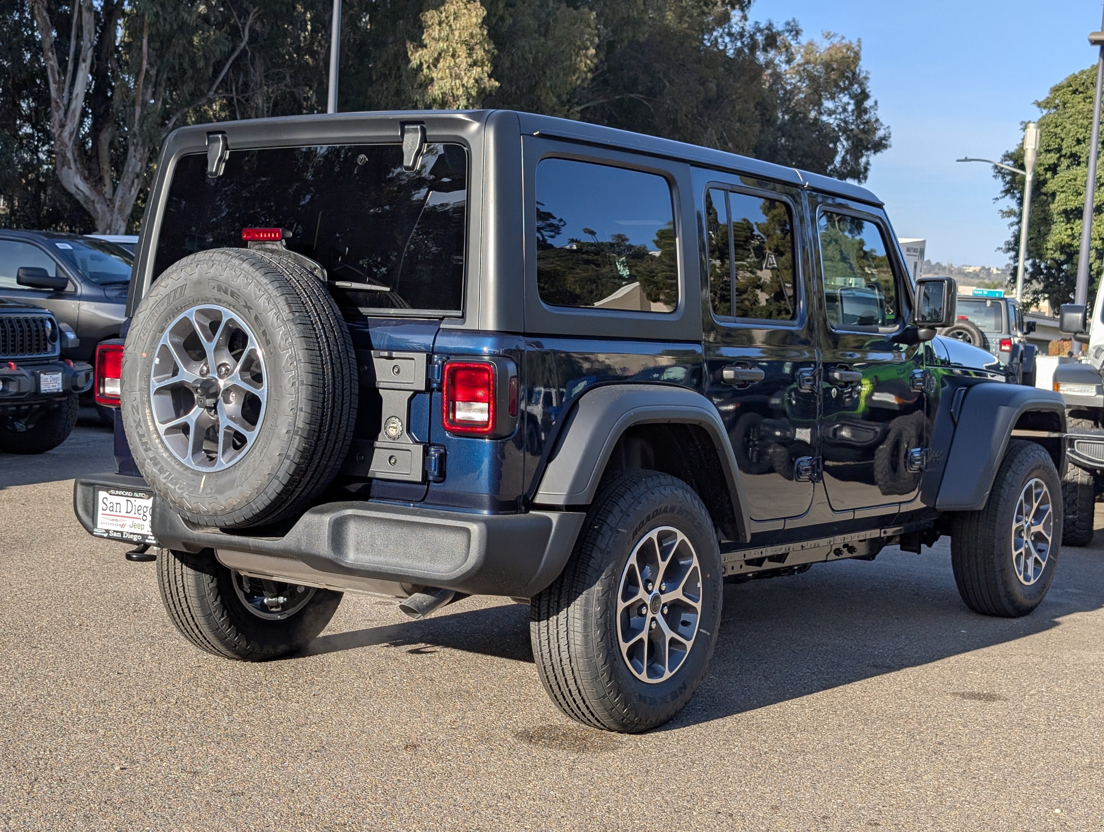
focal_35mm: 49
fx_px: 1565
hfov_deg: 38.9
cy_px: 416
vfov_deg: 29.7
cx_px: 552
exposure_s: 1/834
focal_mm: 6.9
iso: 20
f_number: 1.68
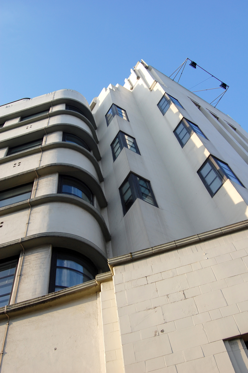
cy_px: 186
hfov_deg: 38.3
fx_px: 357
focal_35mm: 34
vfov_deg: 55.1
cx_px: 124
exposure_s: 1/160
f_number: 6.3
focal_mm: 23
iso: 200
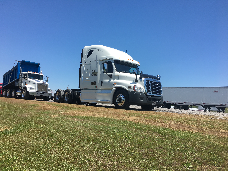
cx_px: 114
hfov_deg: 61.7
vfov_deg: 48.2
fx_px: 191
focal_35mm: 29
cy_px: 86
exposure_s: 1/1399
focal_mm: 4.15
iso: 25
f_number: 2.2
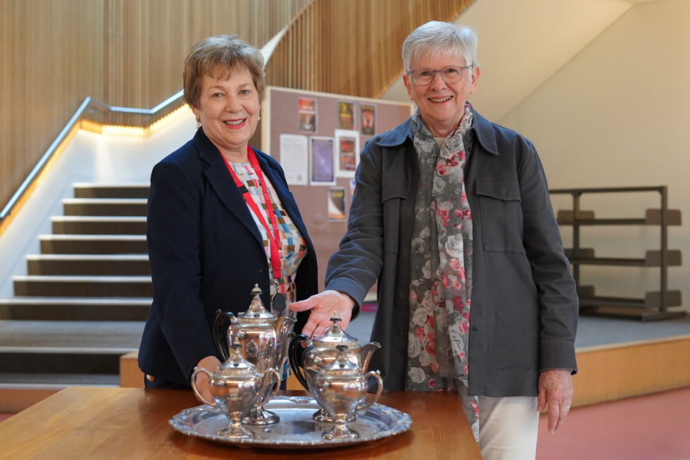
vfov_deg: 27.0
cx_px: 345
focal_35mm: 50
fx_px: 958
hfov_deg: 39.6
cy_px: 230
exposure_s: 1/160
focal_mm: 50
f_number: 4
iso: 4000
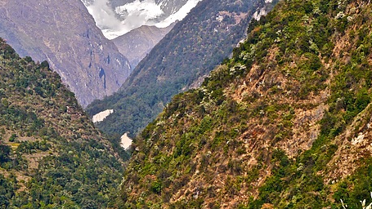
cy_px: 26
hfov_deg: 13.0
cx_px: 138
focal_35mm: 165
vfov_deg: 7.3
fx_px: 1628
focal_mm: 42
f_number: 9
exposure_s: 1/400
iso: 160
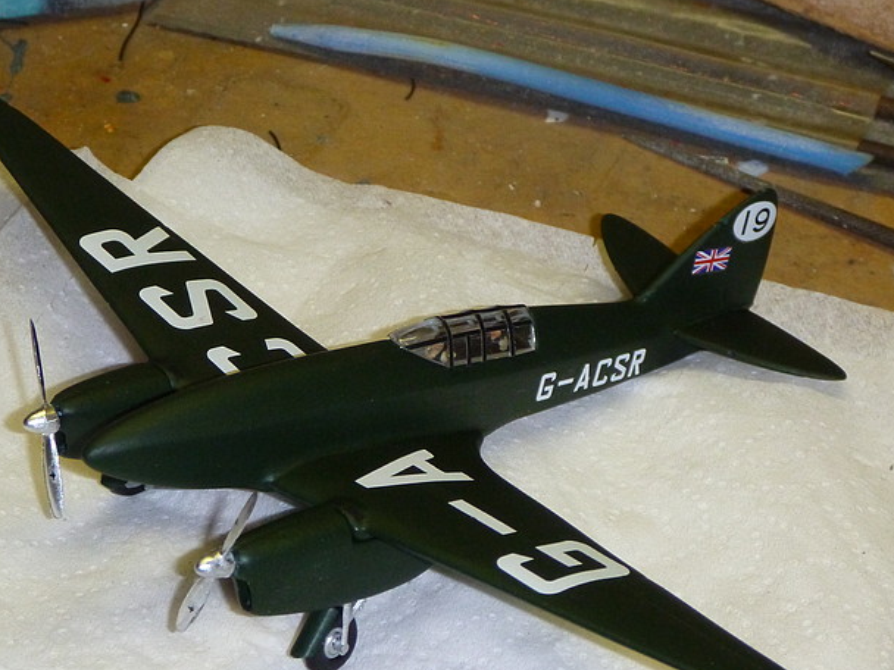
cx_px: 410
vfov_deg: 10.4
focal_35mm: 142
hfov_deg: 13.9
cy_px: 390
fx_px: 3667
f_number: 5.7
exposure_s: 1/60
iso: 400
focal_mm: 19.2
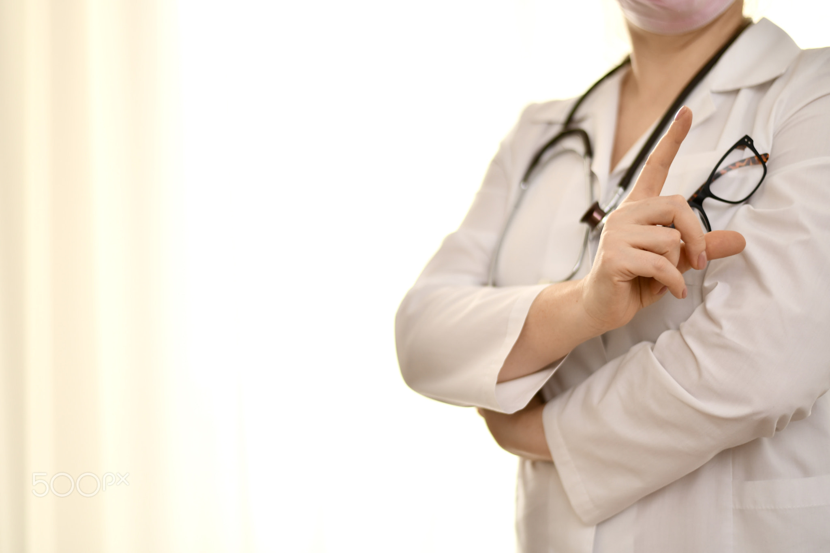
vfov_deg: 27.0
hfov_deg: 39.6
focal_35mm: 50
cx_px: 415
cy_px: 276
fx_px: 1153
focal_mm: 50
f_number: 1.8
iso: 250
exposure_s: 1/100
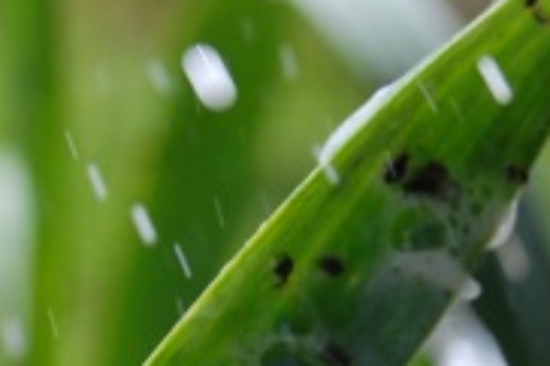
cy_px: 399
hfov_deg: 7.6
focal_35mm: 272
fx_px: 4146
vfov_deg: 5.0
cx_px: 251
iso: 400
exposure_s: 1/400
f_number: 10
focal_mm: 55
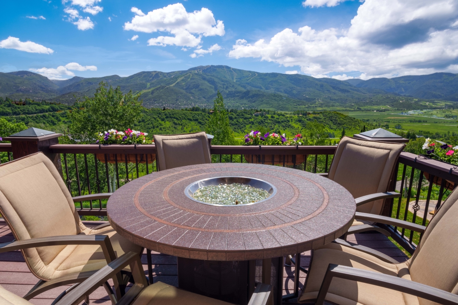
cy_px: 152
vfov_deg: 59.5
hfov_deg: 81.2
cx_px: 229
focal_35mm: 21
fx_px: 267
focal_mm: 21
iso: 160
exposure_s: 1/640
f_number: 14
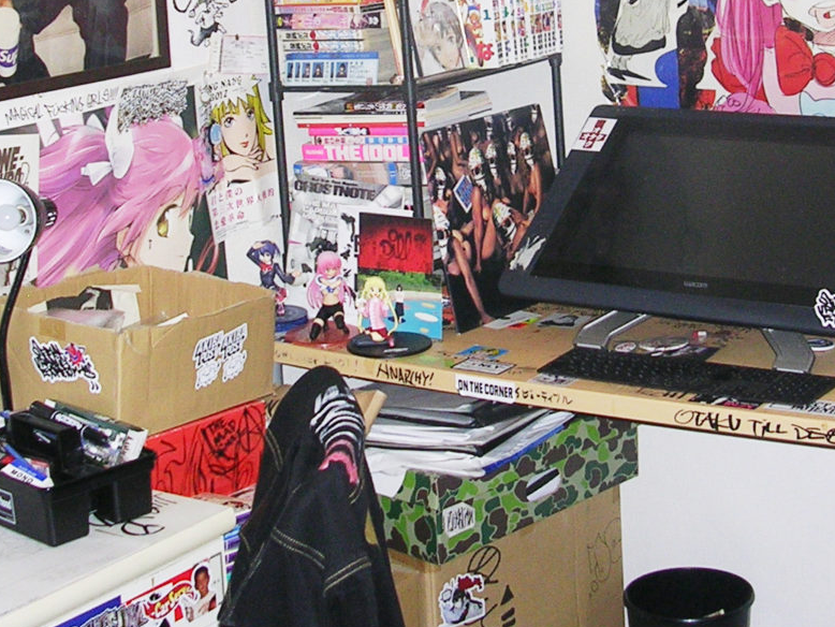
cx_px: 501
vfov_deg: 19.2
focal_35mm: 75
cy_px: 24
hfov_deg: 25.9
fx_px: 1810
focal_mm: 5.8
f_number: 2.8
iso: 67
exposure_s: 1/60
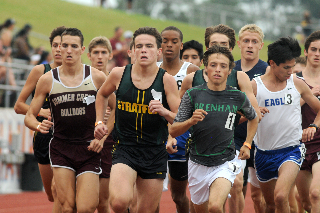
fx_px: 3998
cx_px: 160
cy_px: 106
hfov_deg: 4.6
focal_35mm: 450
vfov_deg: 3.1
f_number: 5.6
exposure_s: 1/1000
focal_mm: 300
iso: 640
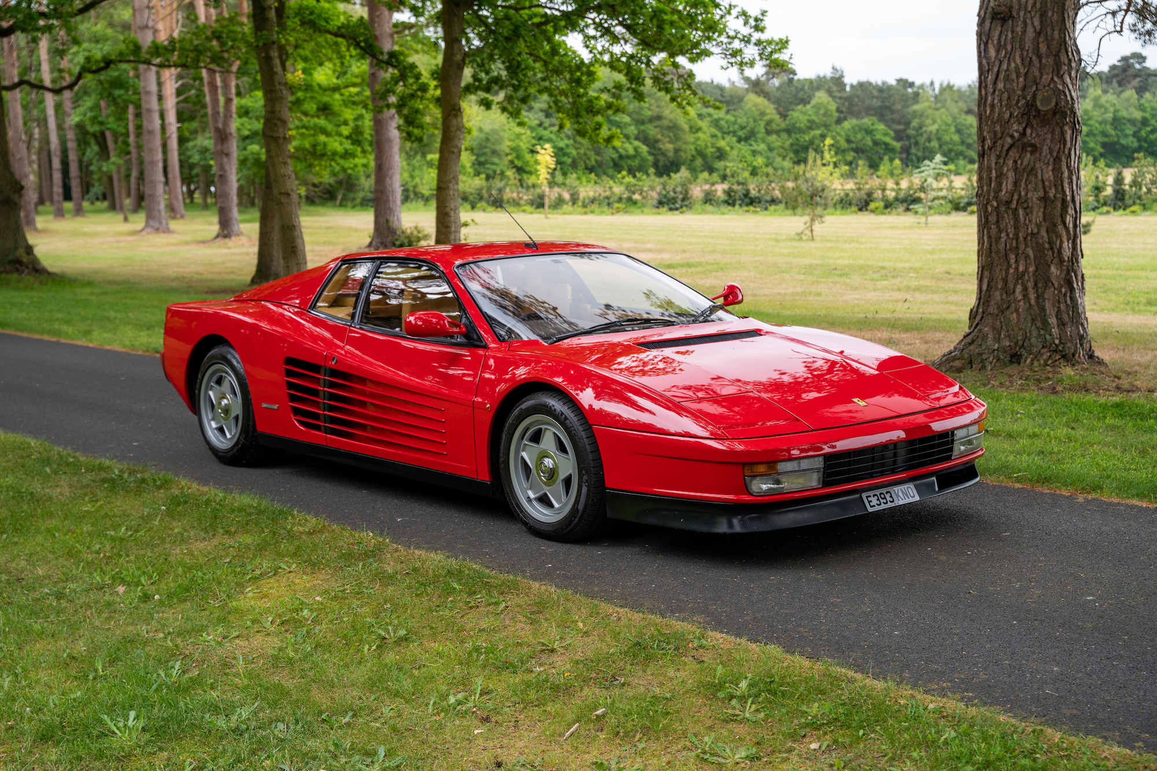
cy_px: 386
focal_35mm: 49
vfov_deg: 27.5
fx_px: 1578
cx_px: 578
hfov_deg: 40.3
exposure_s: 1/250
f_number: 4.5
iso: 400
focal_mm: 49.1
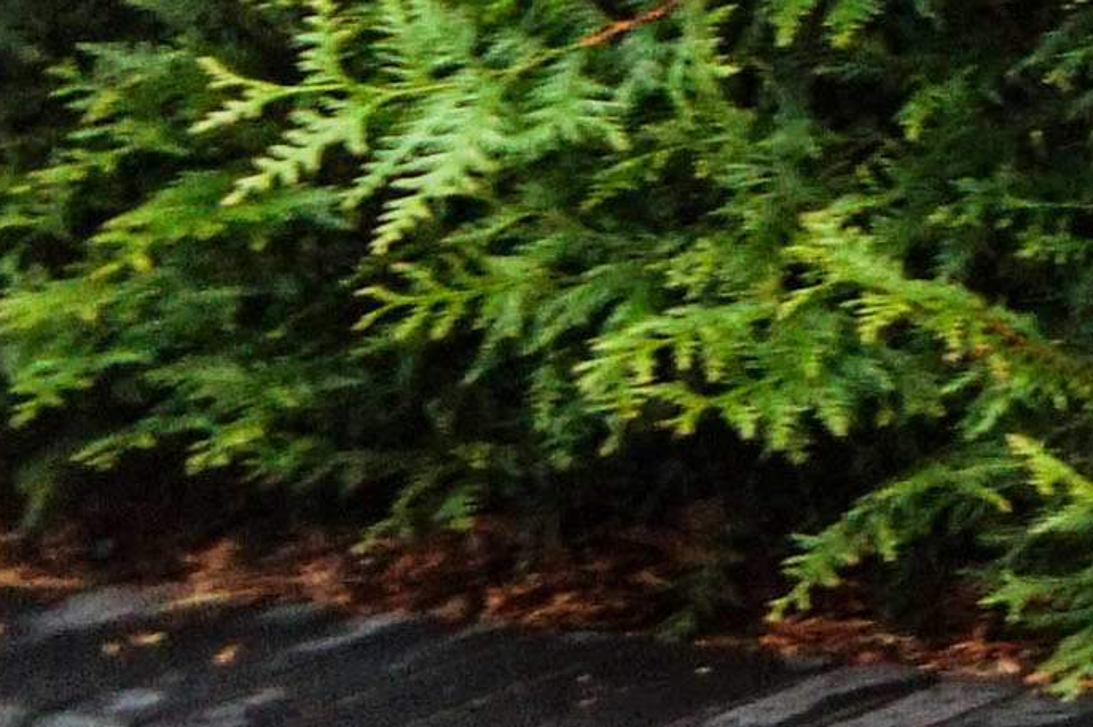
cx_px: 3818
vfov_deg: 6.6
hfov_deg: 8.2
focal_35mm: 191
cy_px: -1417
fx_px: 5793
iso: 100
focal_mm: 16
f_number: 4
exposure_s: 1/60
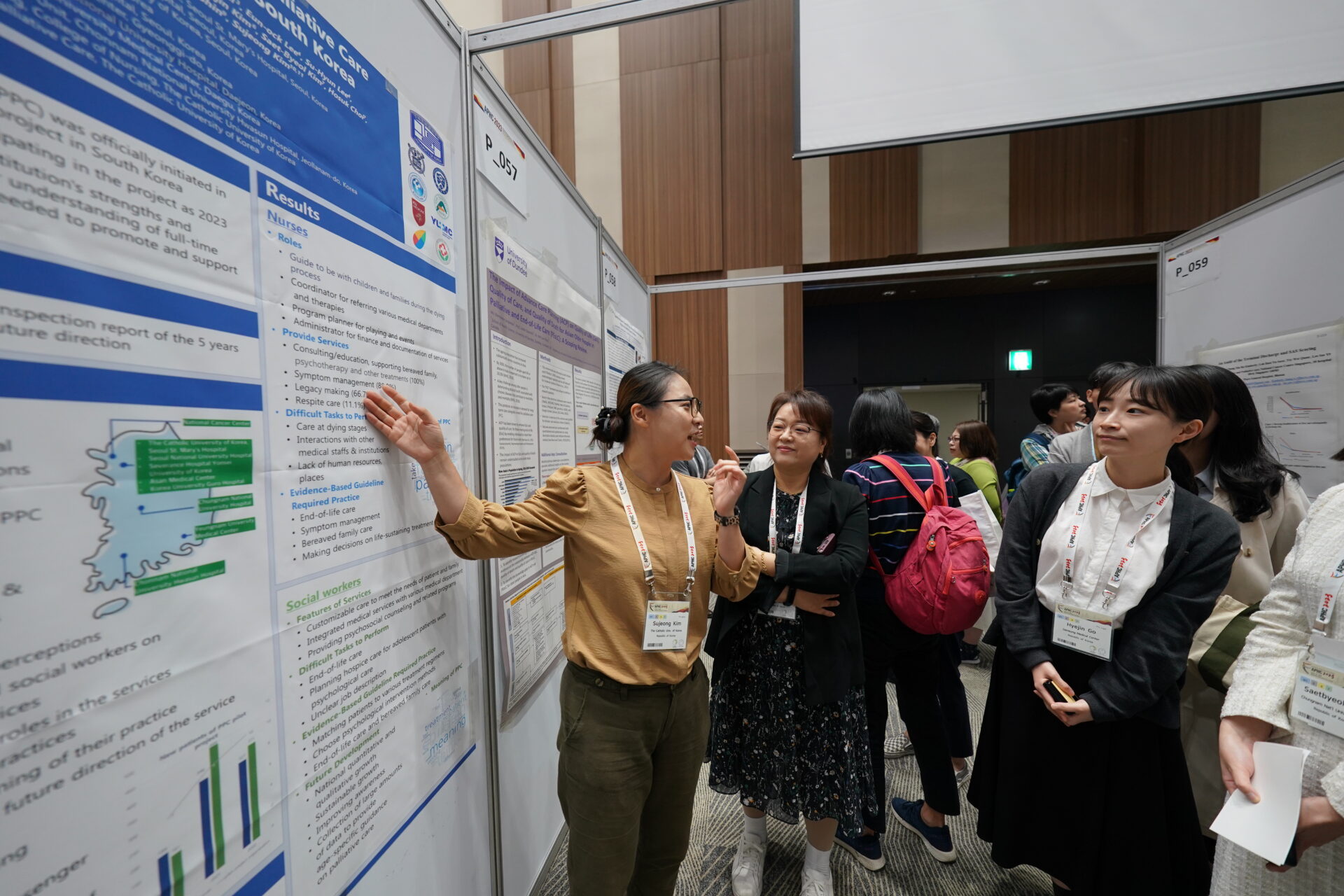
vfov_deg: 90.0
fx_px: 448
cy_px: 448
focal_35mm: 12
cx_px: 672
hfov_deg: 112.6
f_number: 3.2
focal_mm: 12
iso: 1000
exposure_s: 1/160
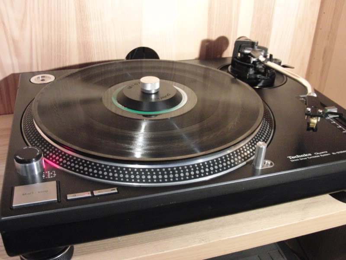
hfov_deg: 50.1
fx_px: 370
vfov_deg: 38.7
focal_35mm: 37
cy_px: 130
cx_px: 173
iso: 800
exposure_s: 1/15
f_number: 3.6
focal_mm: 6.4
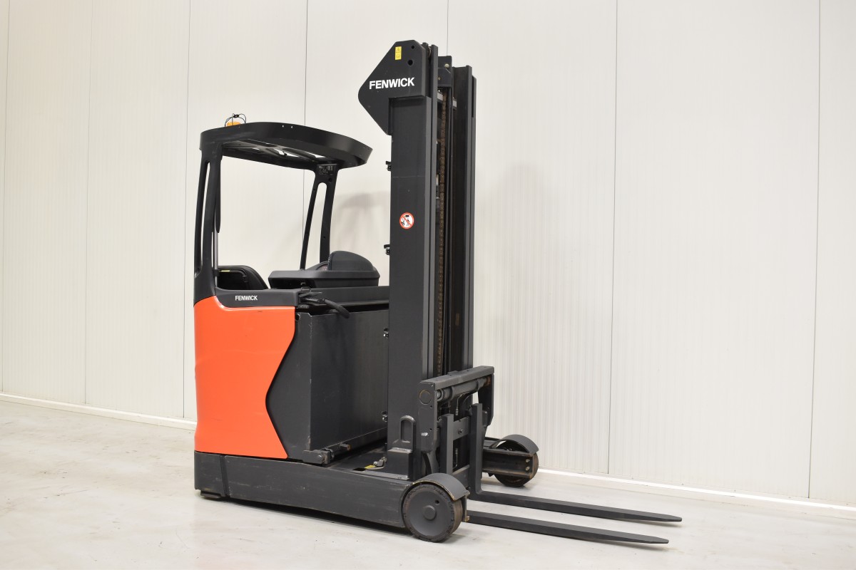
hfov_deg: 55.1
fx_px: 820
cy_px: 285
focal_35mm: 34
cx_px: 428
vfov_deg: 38.4
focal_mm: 23
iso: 1000
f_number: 5.6
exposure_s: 1/20
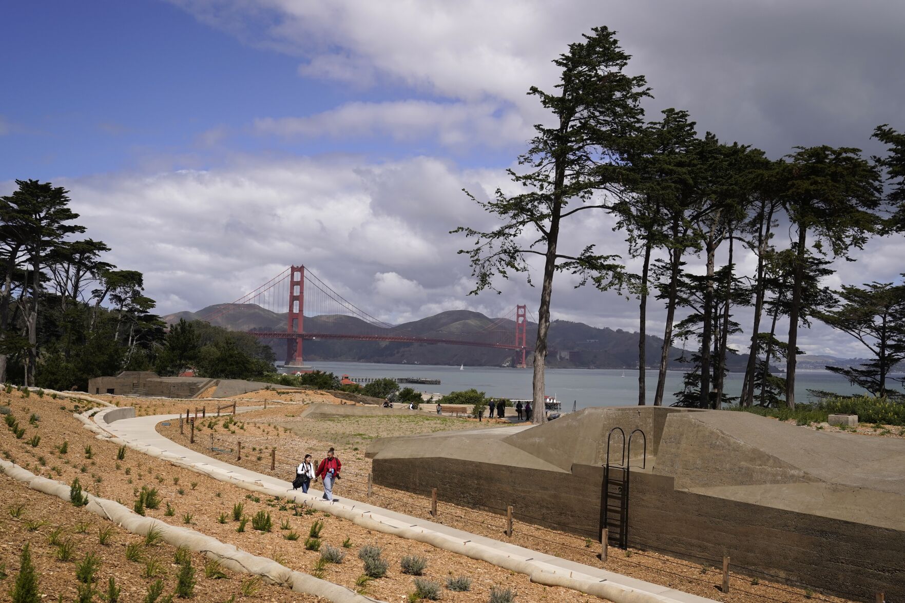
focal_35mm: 32
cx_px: 452
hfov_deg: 58.7
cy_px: 302
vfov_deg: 41.1
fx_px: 804
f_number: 5.6
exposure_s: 1/2500
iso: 250
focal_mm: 32
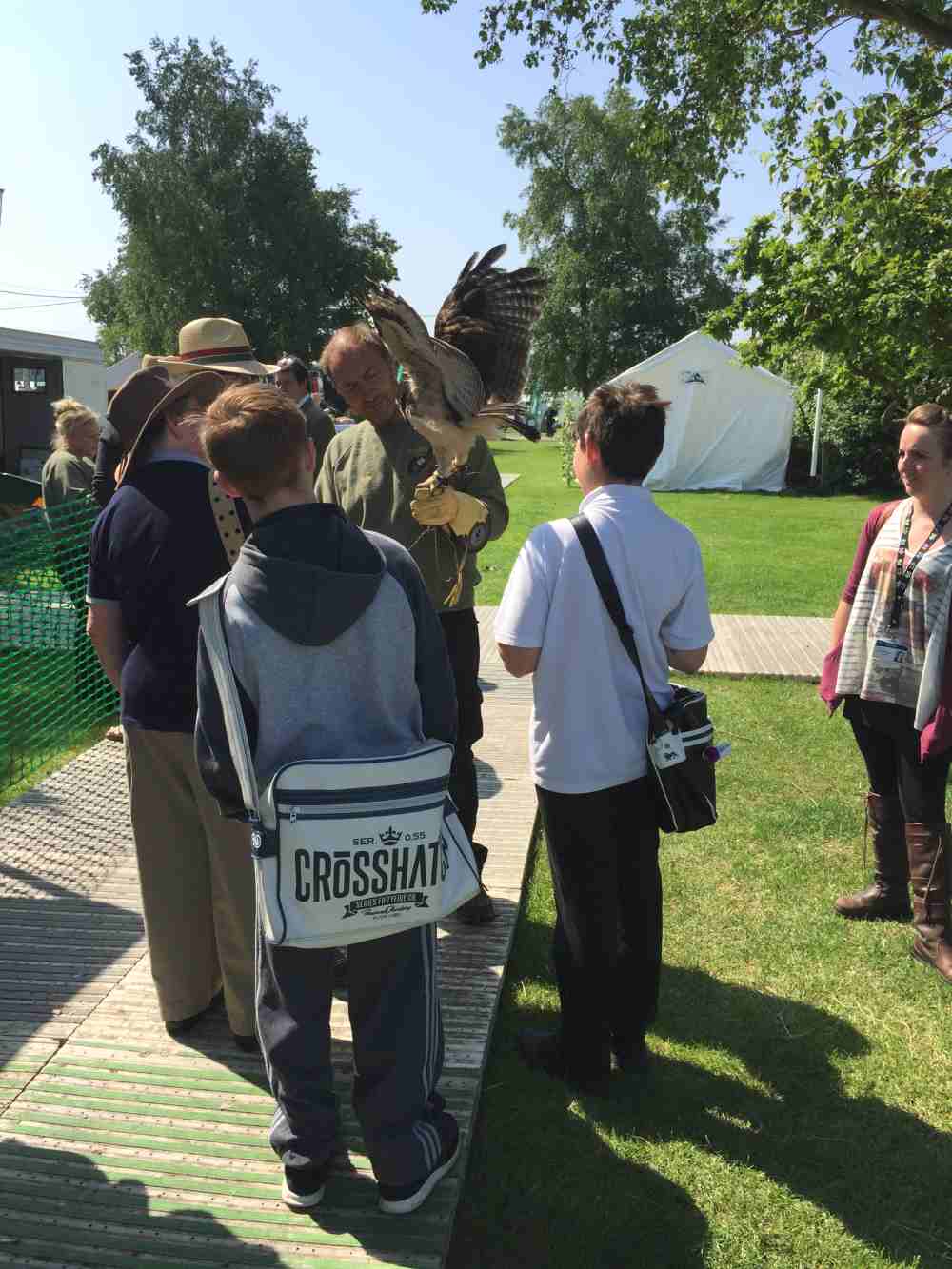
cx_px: 476
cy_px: 634
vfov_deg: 61.7
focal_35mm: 29
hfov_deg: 48.2
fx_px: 1063
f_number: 2.2
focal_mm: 4.15
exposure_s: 1/1721
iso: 32
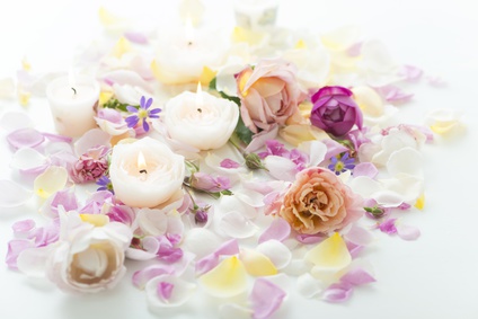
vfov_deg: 13.1
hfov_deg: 19.4
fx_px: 1395
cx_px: 239
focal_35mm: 105
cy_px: 160
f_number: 4.5
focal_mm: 105
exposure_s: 1/160
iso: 200
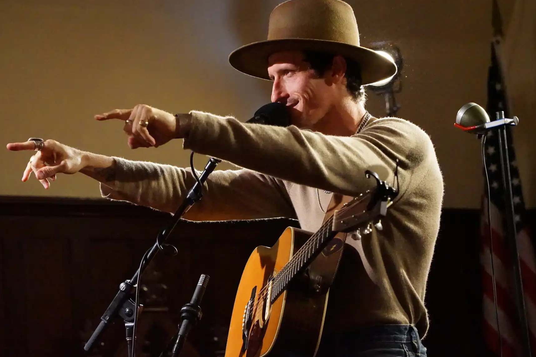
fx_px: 1965
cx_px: 262
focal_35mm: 132
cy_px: 172
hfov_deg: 15.5
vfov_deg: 10.4
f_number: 5.6
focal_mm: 113
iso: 16000
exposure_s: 1/400
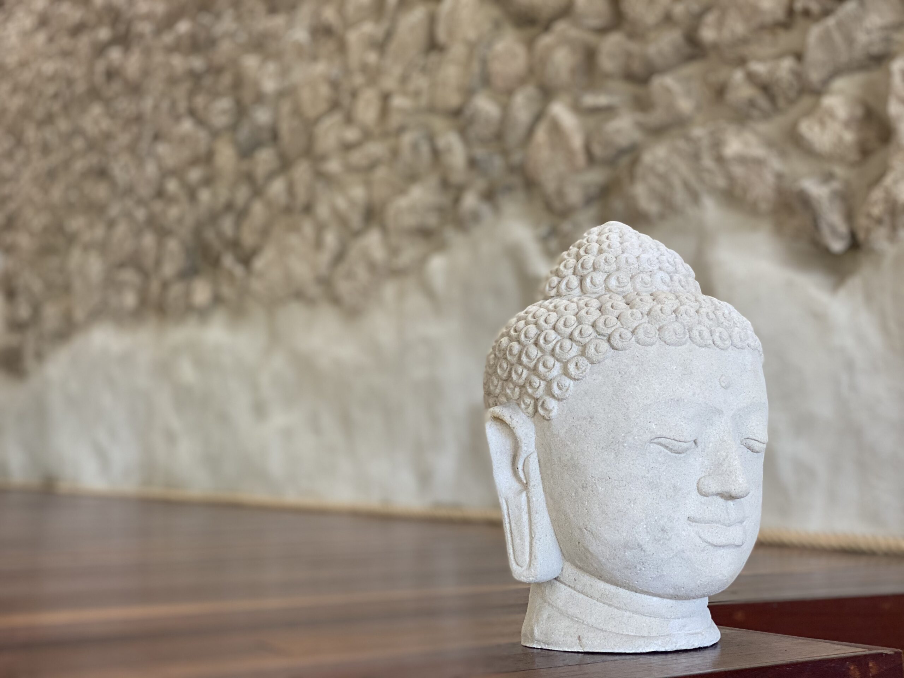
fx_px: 1358
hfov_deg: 36.8
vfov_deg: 28.0
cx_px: 452
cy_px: 339
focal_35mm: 52
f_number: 2
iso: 64
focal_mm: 6
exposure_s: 1/122
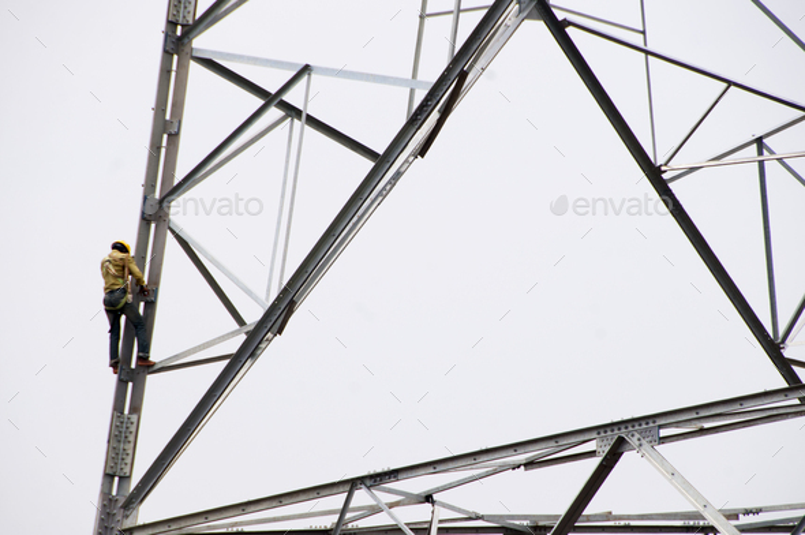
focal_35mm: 300
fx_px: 6701
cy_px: 268
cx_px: 402
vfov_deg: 4.6
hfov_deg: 6.9
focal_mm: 200
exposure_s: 1/500
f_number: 8
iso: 200
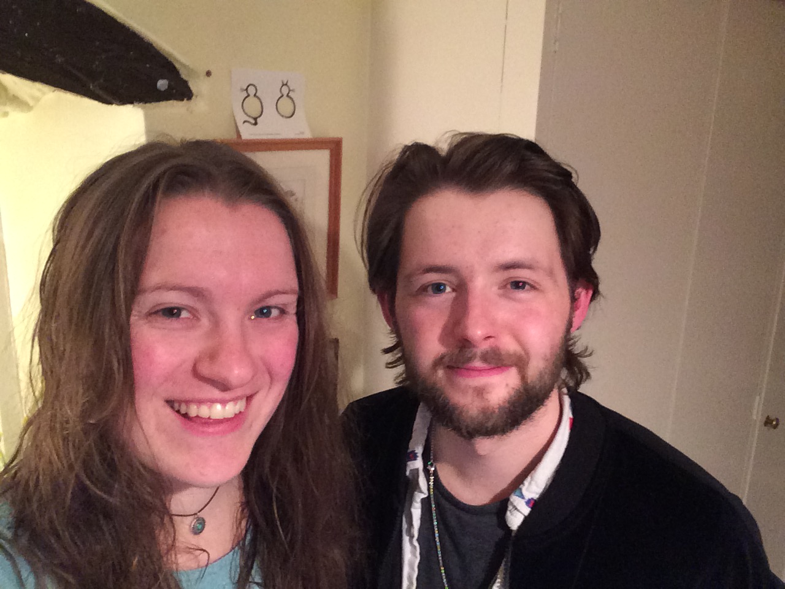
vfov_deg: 45.4
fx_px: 703
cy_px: 294
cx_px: 392
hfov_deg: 58.4
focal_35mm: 31
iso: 400
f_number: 2.4
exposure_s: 1/17
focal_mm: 2.15
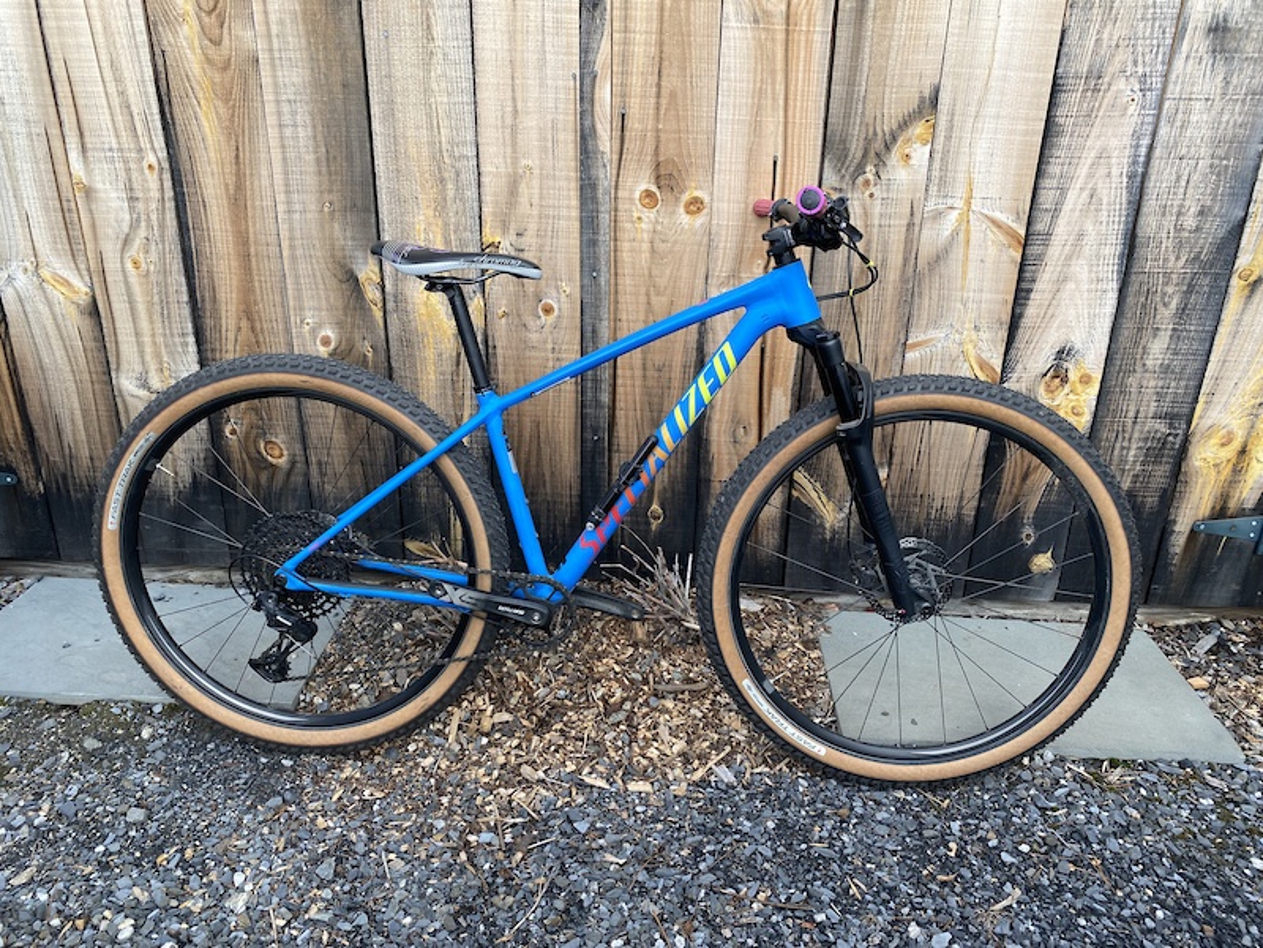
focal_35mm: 26
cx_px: 632
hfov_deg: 67.3
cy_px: 474
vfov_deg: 53.1
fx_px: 949
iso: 32
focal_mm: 4.25
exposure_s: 1/522
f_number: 1.8
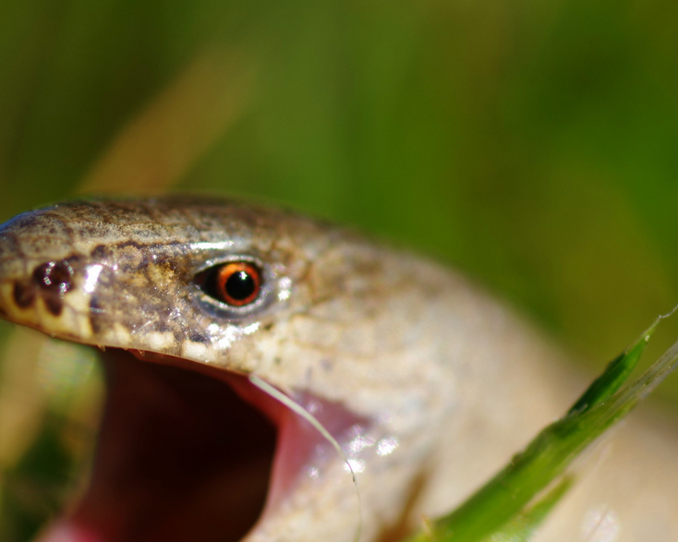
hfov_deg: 6.9
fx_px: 5638
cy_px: 354
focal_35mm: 281
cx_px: 181
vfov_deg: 5.5
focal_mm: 90
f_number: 5.6
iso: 100
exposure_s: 1/320
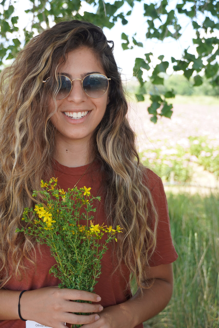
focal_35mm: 63
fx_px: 575
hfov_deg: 21.6
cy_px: 164
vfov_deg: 31.9
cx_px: 110
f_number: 5
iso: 200
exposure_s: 1/160
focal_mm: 42
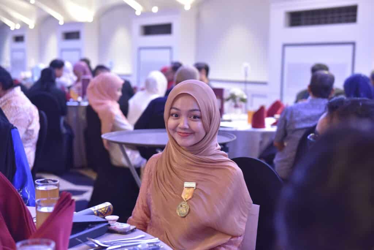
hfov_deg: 34.5
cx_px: 187
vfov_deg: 23.4
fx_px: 603
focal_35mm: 58
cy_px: 125
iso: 4000
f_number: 3.2
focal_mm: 58
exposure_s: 1/80
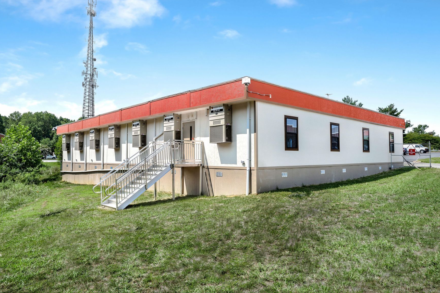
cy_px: 144
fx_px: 293
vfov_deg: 53.1
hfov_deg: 73.7
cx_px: 220
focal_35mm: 24
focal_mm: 23
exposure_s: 1/500
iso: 320
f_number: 7.1
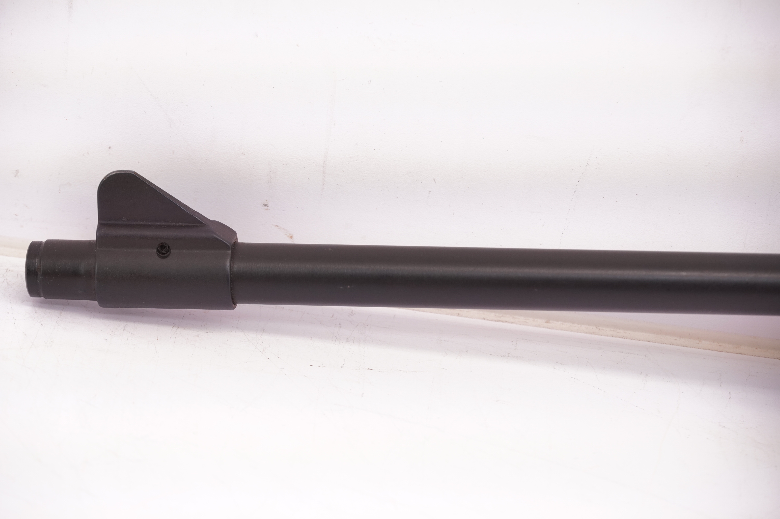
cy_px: 260
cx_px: 390
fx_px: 3409
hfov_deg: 13.1
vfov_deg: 8.7
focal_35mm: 158
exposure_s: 1/80
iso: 500
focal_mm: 105
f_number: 6.3
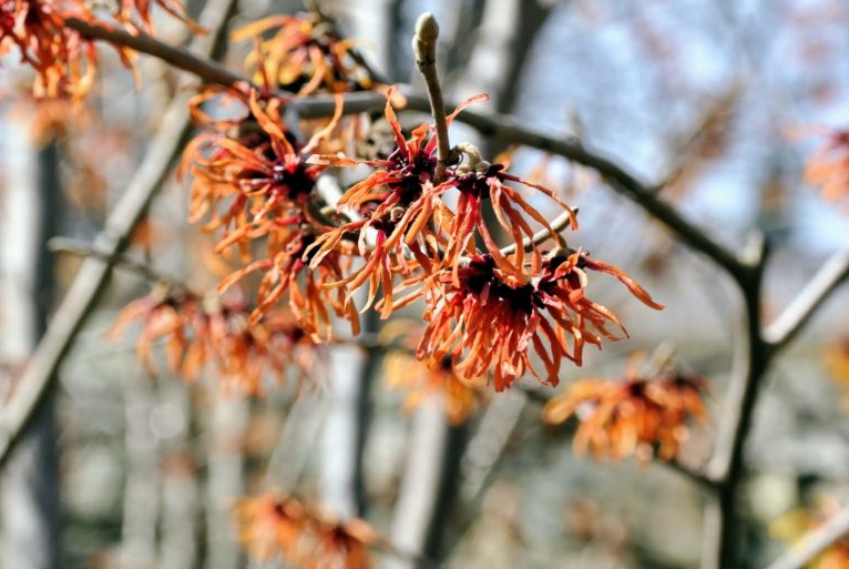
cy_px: 205
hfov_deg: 14.3
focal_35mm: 143
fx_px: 3377
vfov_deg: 9.6
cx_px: 385
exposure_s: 1/400
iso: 100
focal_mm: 39.8
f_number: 5
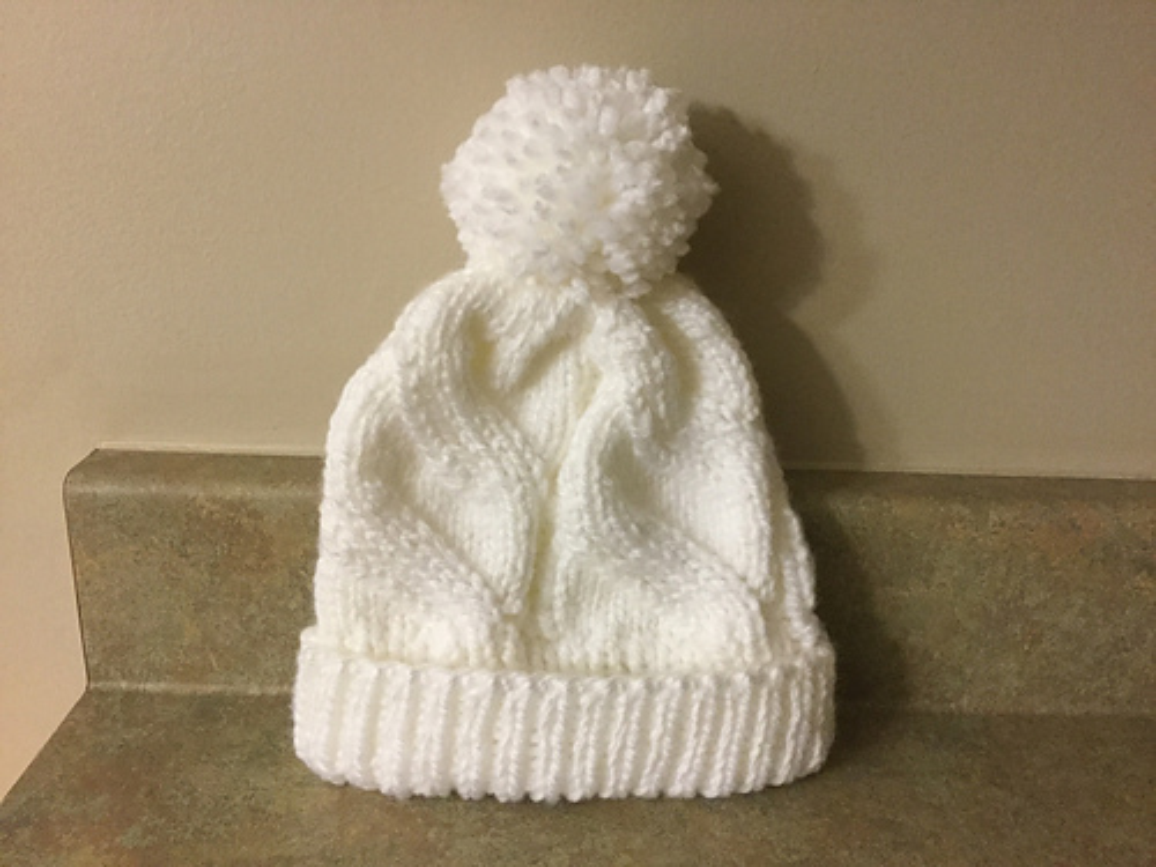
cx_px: 578
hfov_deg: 58.4
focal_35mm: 31
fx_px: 1035
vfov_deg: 45.4
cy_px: 434
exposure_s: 1/30
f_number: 2.4
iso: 160
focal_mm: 3.3
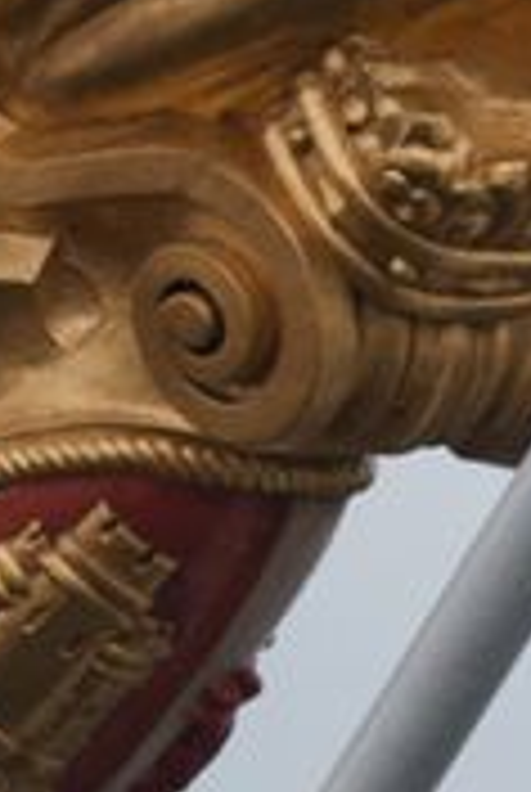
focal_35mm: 1302
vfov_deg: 1.6
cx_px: 207
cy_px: -346
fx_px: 28692
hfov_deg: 1.1
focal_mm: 170
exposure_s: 1/800
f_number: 5
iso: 400
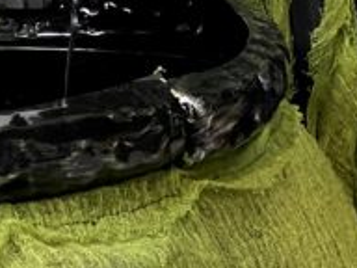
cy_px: -298
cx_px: 11
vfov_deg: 9.8
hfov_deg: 14.0
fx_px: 1434
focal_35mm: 139
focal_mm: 4.25
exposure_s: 1/60
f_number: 1.8
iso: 400
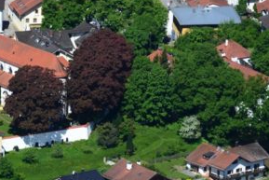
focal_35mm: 513
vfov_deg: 2.7
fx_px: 3835
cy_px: 216
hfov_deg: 4.0
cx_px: -145
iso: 450
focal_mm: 145
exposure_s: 1/4000
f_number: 5
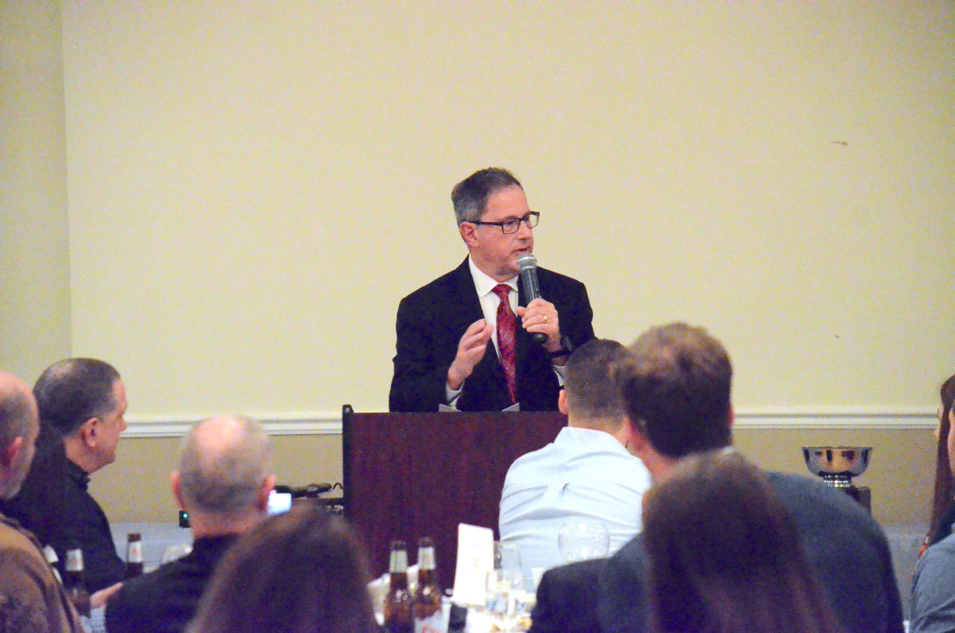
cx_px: 478
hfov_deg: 10.6
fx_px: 5163
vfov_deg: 7.0
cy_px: 316
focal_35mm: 195
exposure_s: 1/125
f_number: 5.6
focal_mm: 130
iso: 25600
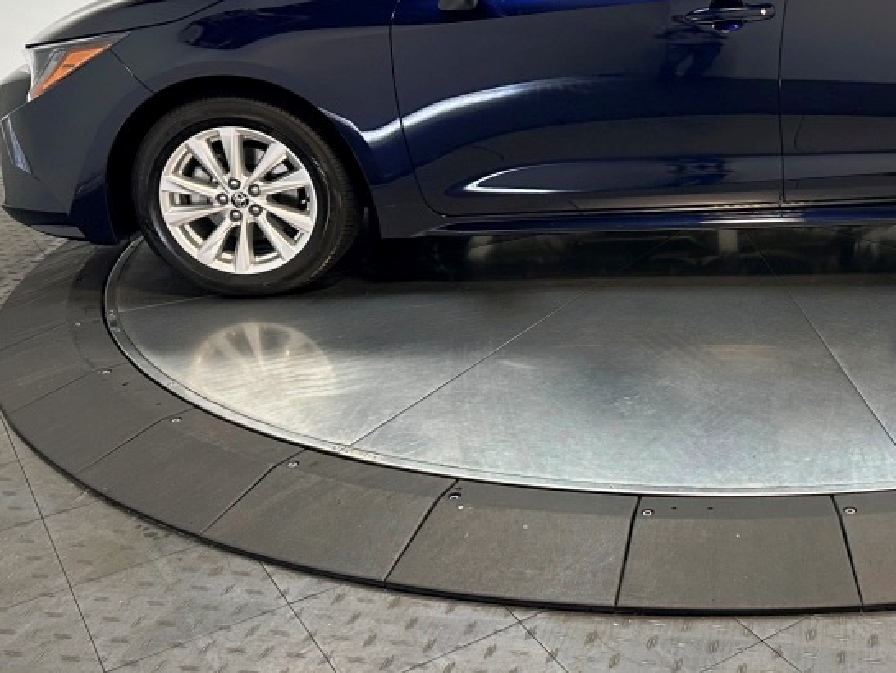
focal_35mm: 45
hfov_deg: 40.5
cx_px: 707
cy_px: 179
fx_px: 1165
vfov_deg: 31.7
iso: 320
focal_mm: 6.86
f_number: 1.78
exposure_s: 1/60
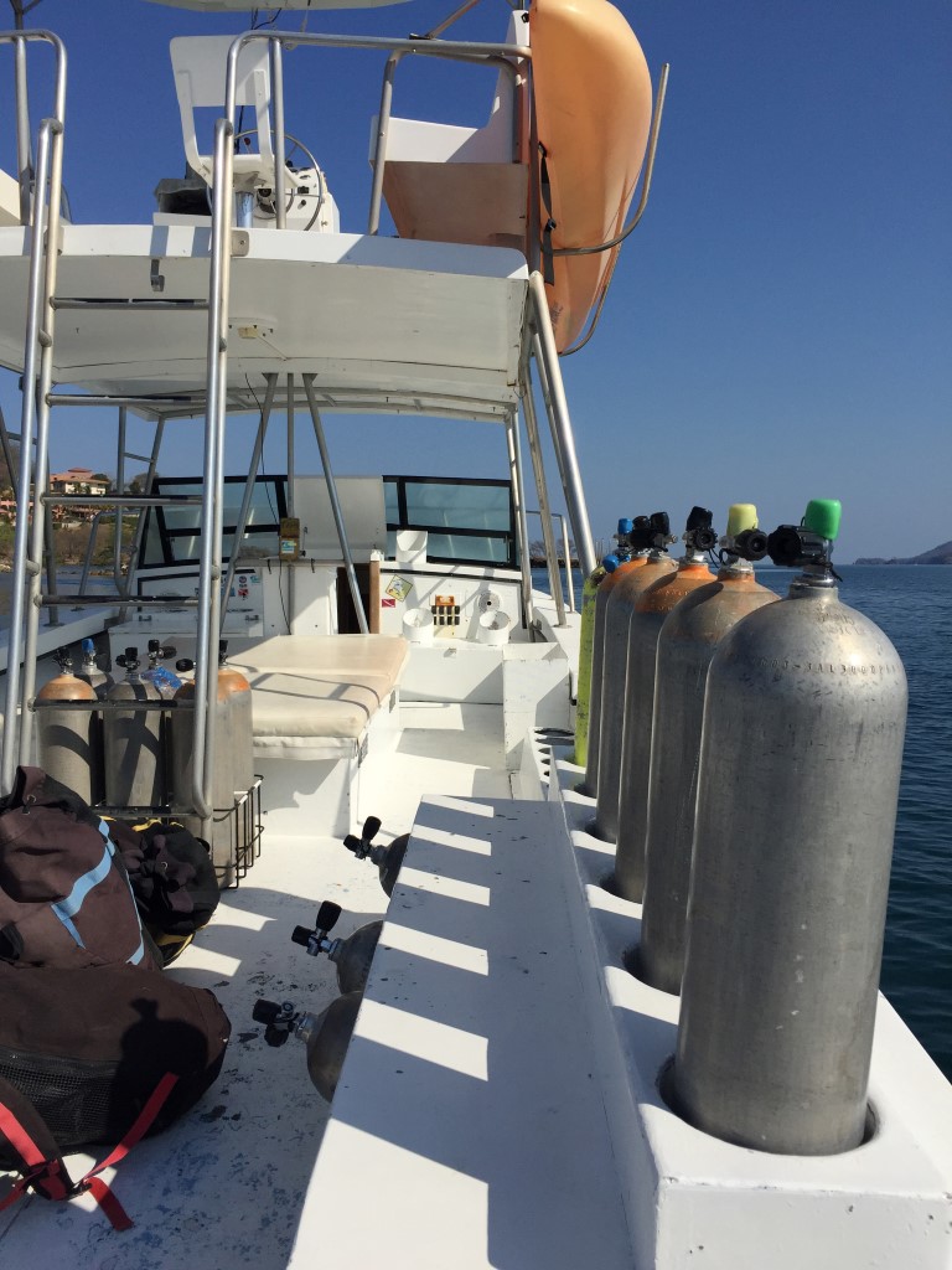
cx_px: 476
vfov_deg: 61.7
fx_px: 1063
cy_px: 635
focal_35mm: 29
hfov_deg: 48.2
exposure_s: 1/5650
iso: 32
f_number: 2.2
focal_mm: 4.15
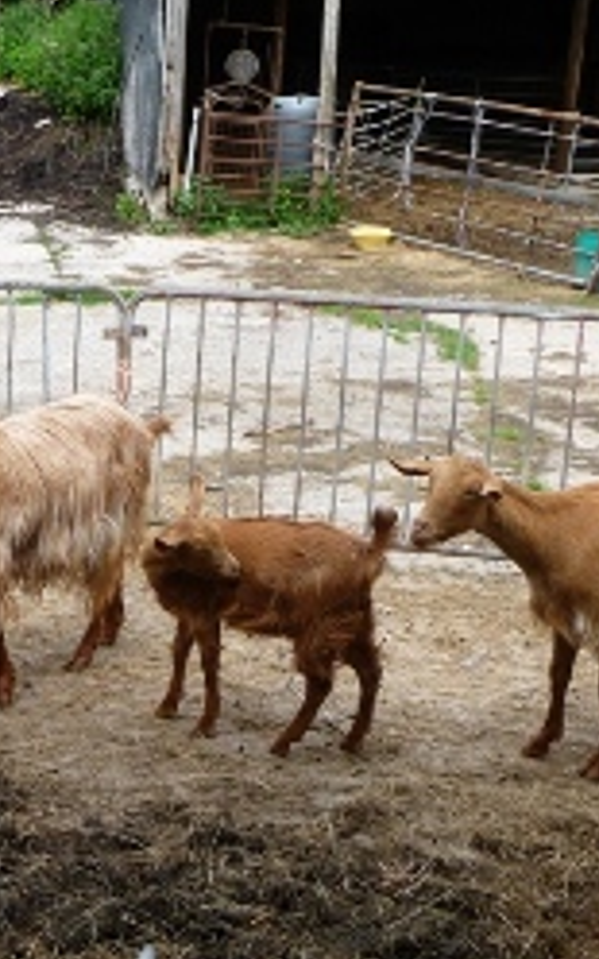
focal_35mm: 69
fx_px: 1802
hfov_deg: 18.5
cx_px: 43
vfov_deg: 29.6
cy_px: 623
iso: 100
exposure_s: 1/320
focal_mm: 6
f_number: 3.7
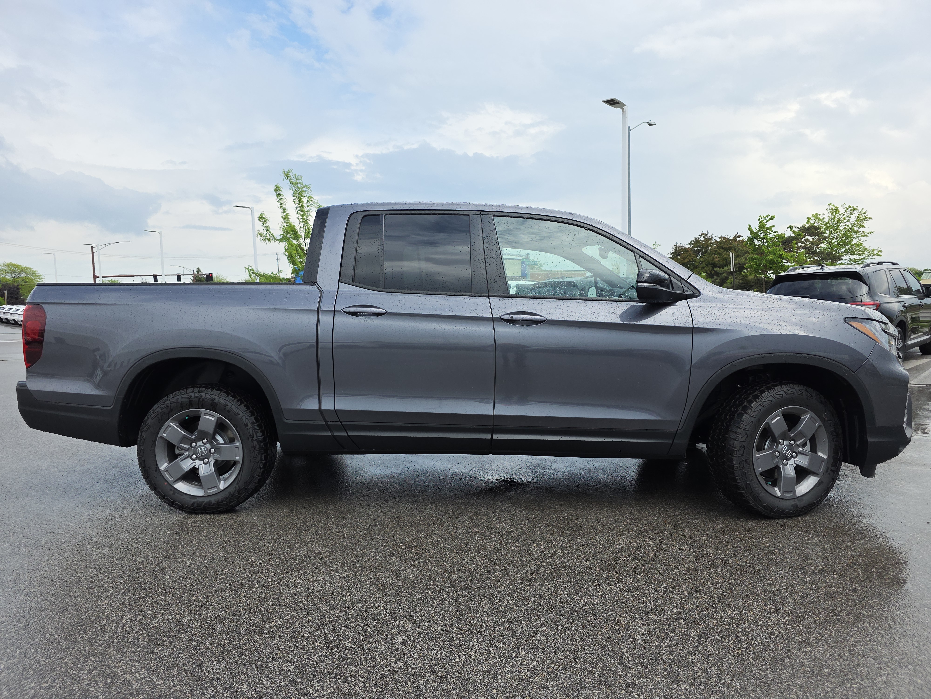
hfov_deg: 73.9
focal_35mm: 23
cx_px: 466
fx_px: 619
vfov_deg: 58.9
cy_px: 350
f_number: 1.7
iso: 80
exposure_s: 1/2835
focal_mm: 6.3
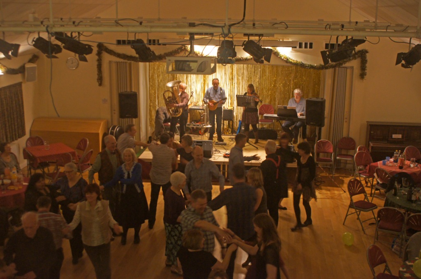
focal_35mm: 42
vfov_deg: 31.8
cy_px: 140
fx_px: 491
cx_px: 210
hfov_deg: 46.5
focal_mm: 28
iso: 1600
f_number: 4
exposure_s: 1/15
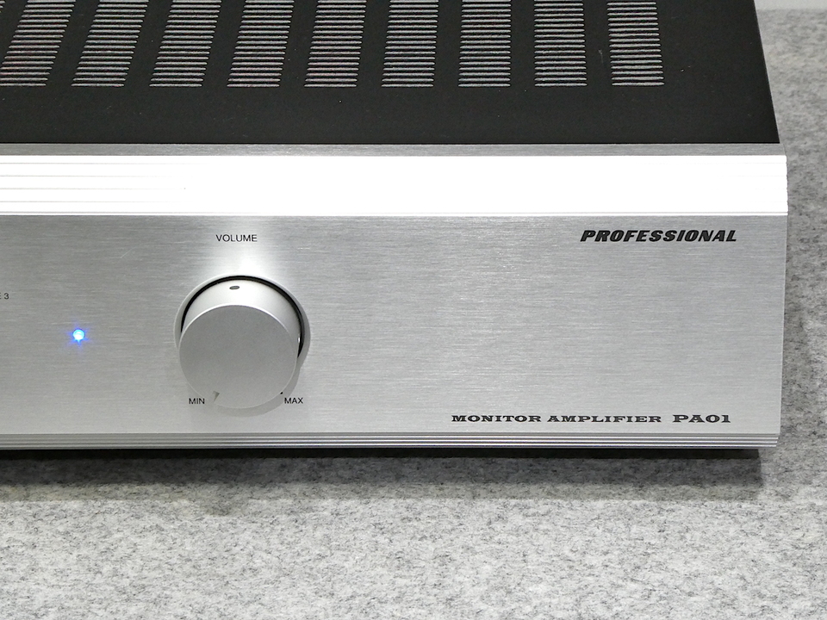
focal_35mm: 135
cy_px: 310
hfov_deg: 14.6
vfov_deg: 11.0
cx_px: 414
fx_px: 3225
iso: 400
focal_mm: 24.2
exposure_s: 1/10
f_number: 7.1
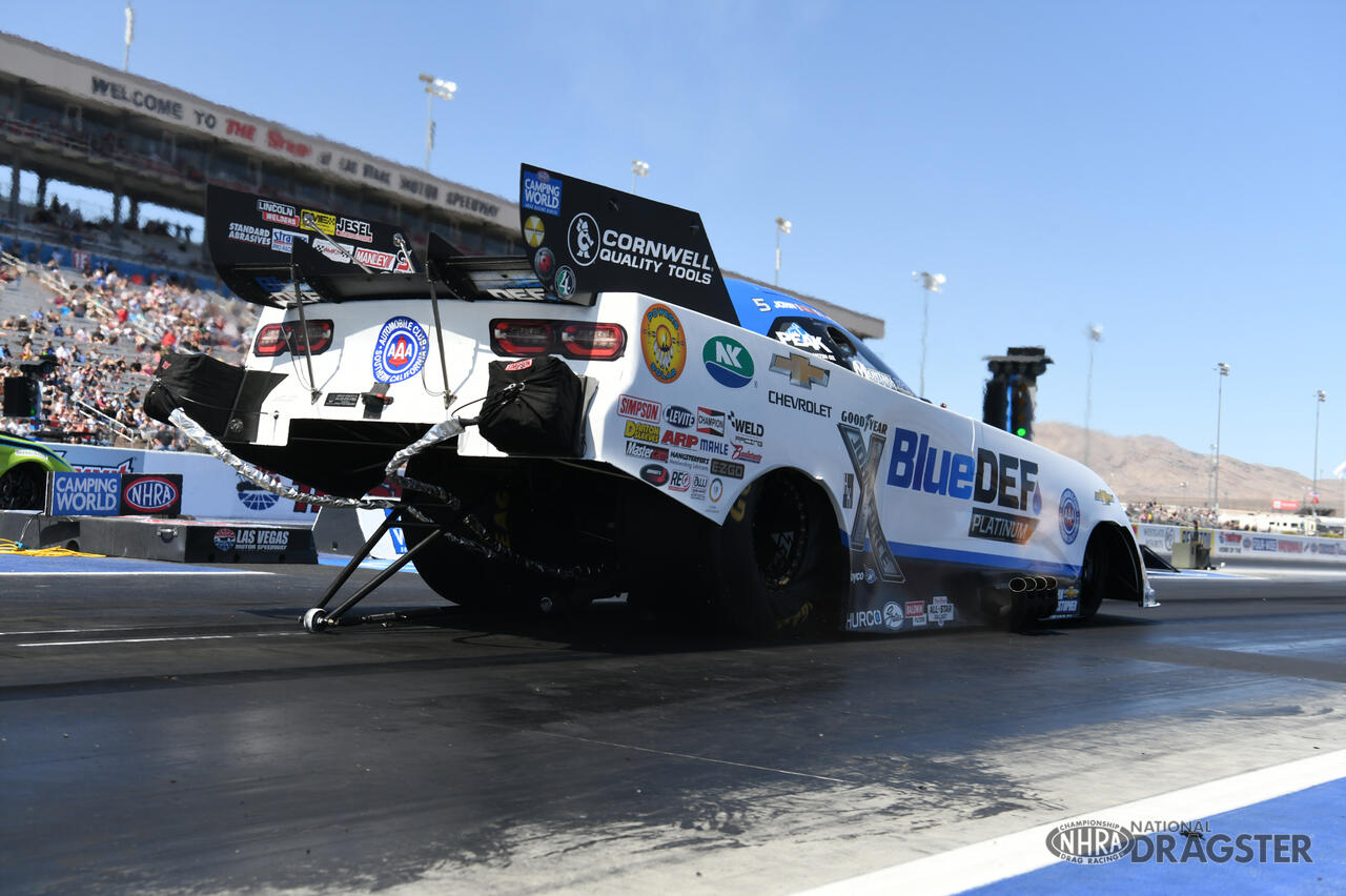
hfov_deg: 42.8
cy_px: 448
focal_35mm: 46
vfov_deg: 29.2
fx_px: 1719
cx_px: 673
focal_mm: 46
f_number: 7.1
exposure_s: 1/1600
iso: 500
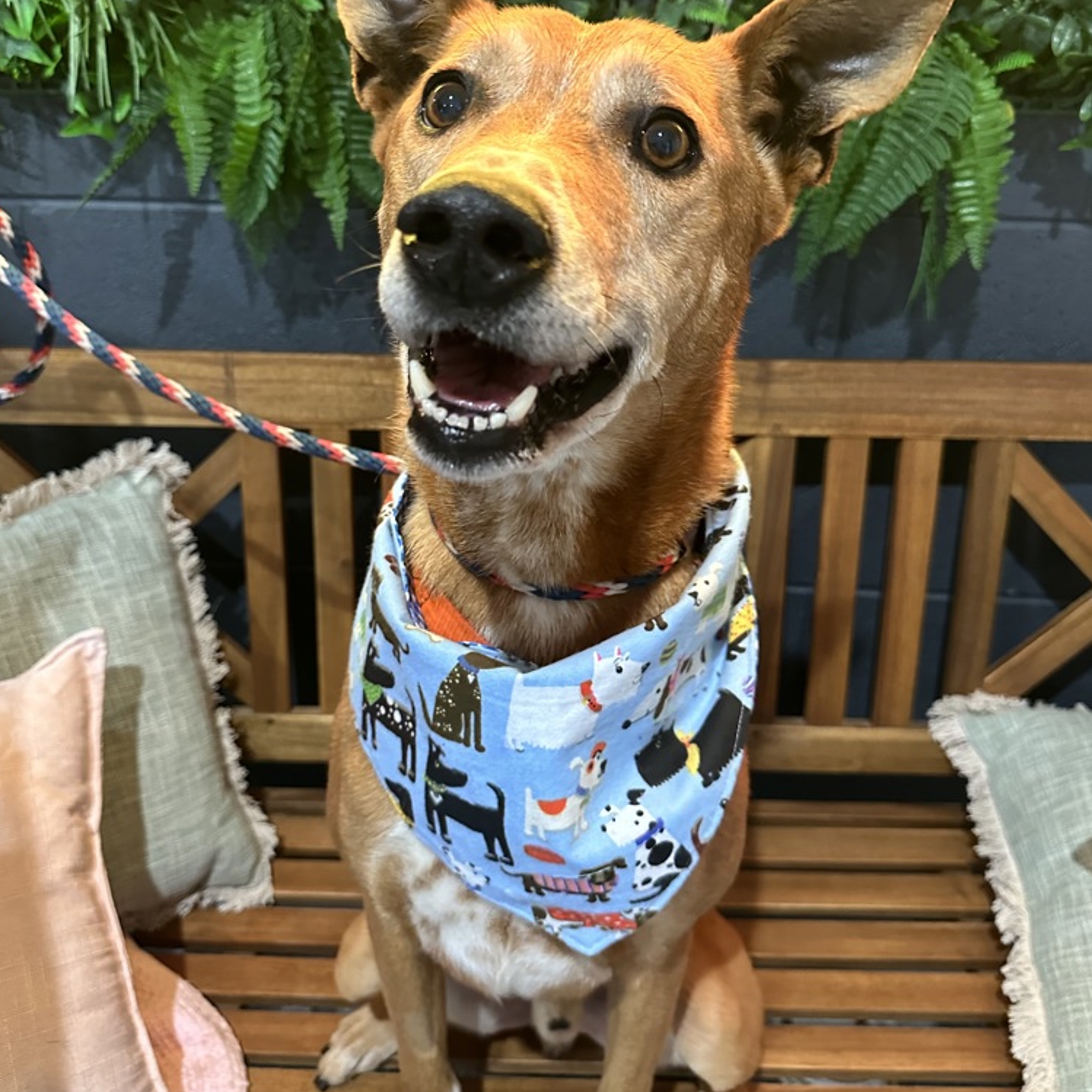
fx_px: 1035
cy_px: 455
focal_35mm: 29
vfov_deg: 55.3
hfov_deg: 55.6
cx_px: 539
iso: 640
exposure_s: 1/50
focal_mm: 6.86
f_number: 1.78
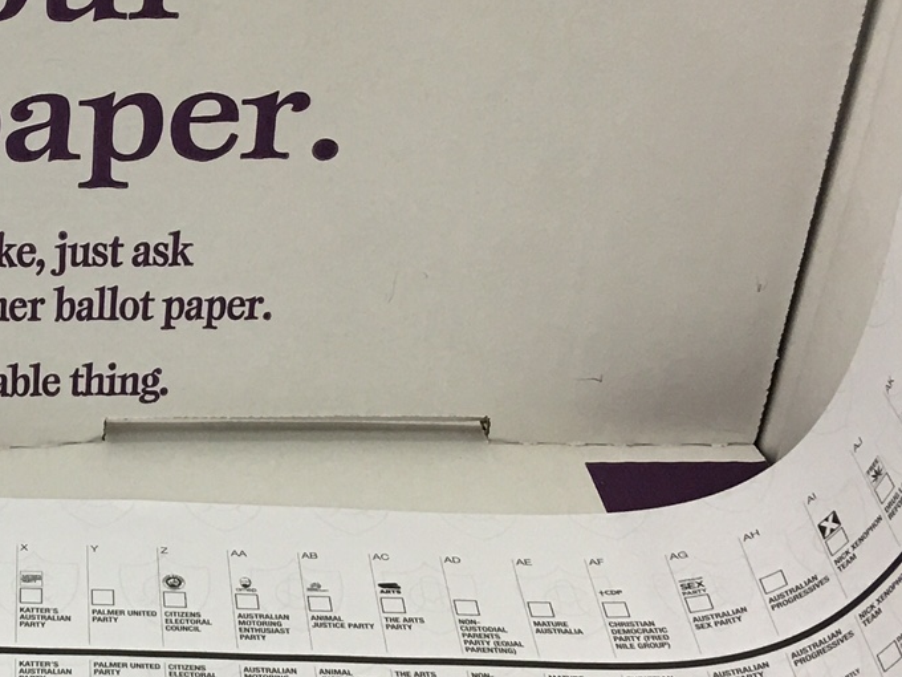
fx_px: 2241
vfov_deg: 17.2
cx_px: -69
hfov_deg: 21.7
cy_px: 321
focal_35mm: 86
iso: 32
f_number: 2.2
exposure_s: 1/17
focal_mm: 4.15
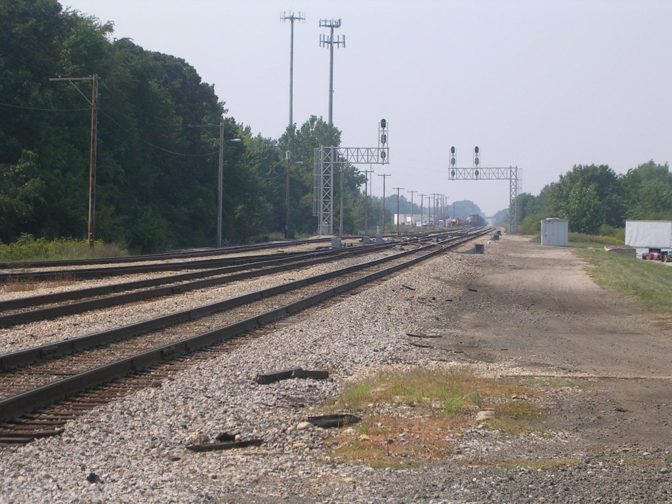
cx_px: 336
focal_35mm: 115
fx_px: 2232
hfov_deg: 17.1
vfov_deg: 12.9
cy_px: 252
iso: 50
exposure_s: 1/383
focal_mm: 17.4
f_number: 4.9
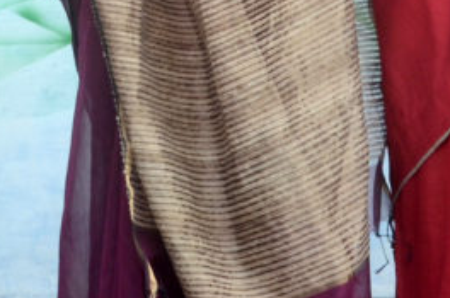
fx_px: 2034
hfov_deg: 12.4
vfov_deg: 8.1
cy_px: -237
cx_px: -63
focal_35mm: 163
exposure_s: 1/125
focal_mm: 28
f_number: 8
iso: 400
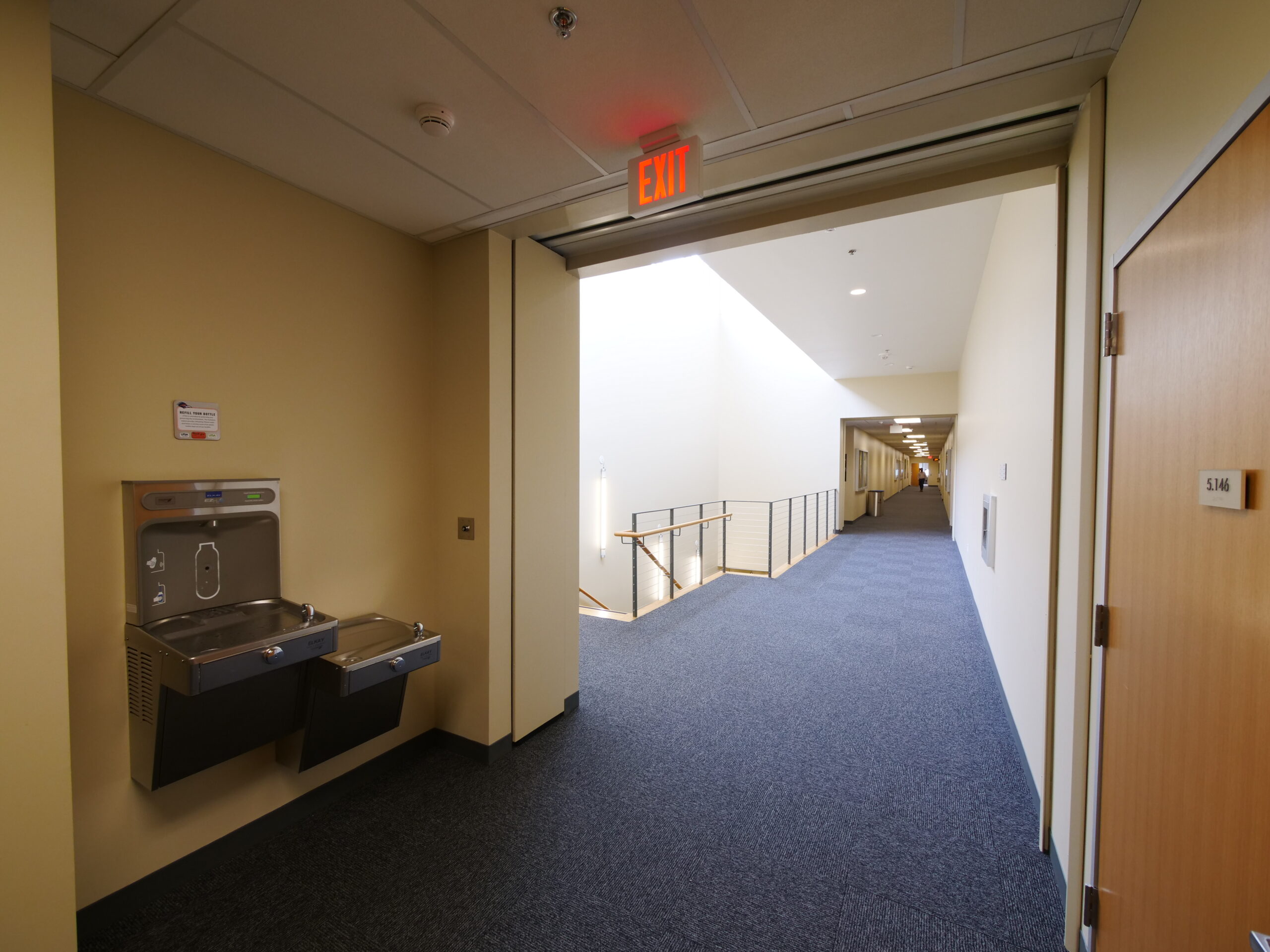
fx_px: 514
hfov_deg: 102.1
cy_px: 476
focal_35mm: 14
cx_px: 635
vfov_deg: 85.7
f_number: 5
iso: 320
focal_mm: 7
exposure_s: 1/20
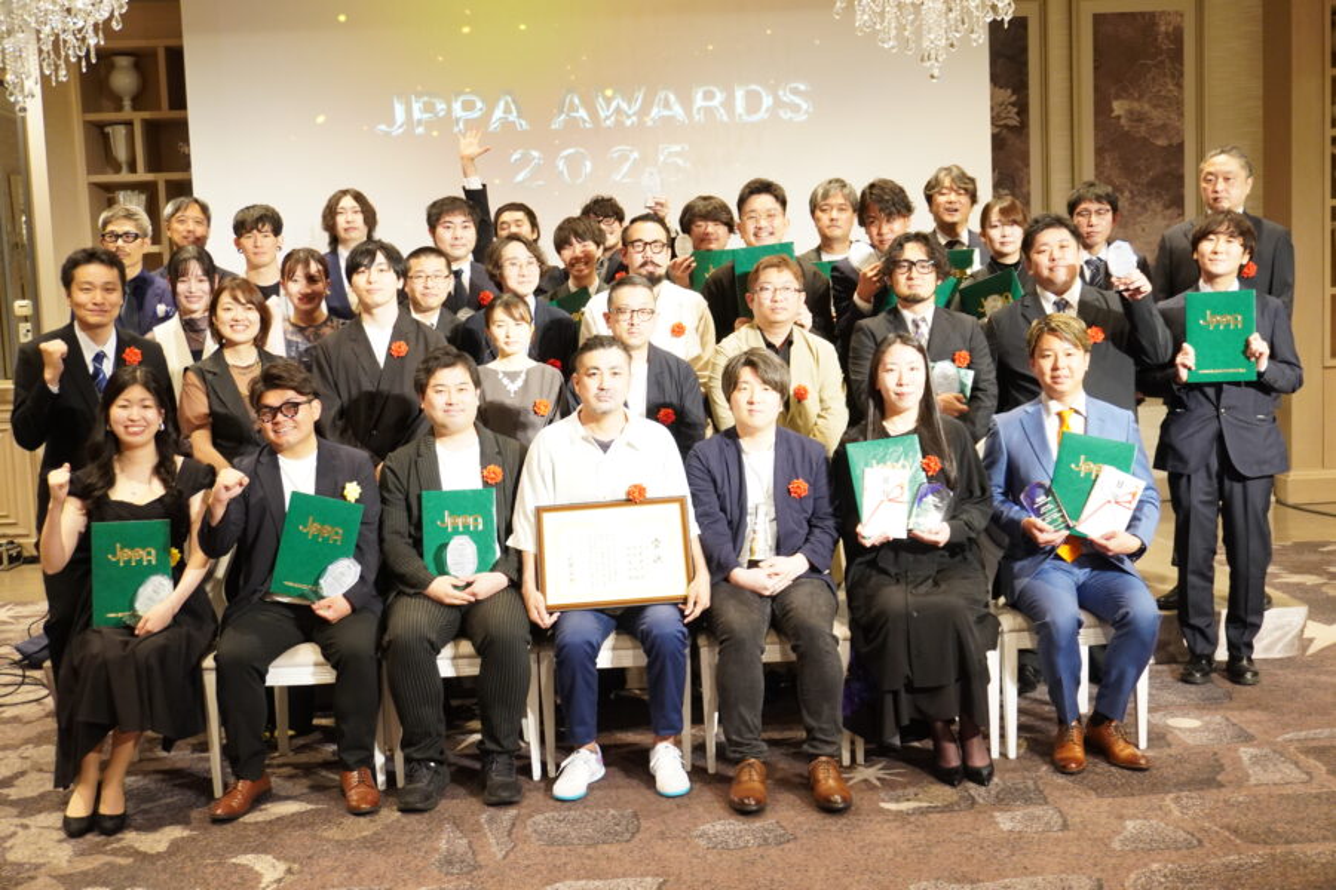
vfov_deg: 33.0
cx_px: 668
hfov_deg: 47.9
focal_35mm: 40
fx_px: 1503
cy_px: 445
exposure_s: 1/50
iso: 1600
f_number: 4.5
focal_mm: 27
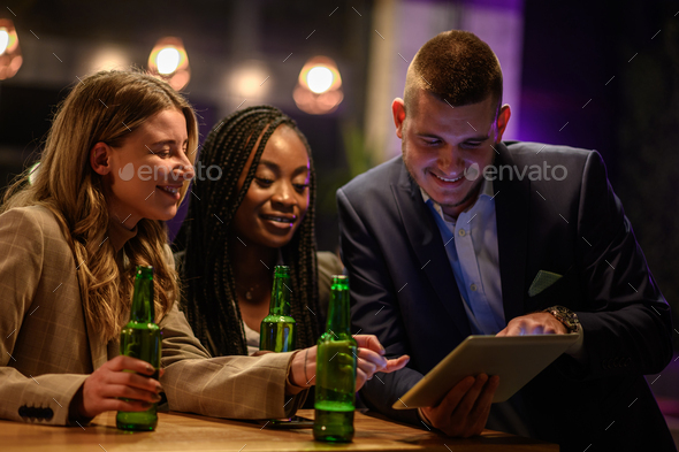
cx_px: 340
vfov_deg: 16.1
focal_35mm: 85
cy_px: 226
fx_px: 1603
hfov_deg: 23.9
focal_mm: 85
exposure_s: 1/80
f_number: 1.8
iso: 400
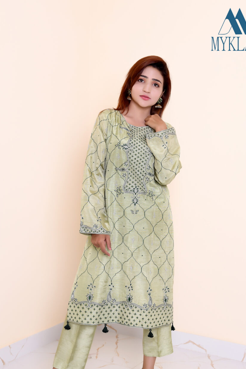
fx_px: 482
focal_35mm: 47
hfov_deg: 28.6
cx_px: 129
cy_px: 217
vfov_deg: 41.8
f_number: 8
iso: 640
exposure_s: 1/200
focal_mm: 38
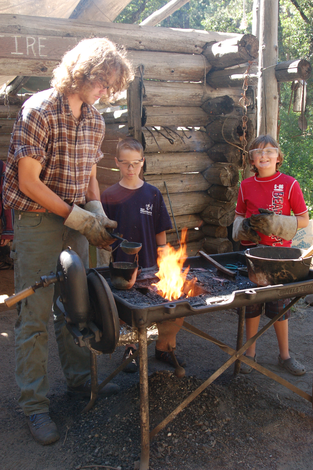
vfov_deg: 46.4
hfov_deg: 31.8
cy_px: 235
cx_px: 156
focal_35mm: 42
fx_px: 549
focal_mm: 28
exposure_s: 1/125
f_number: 5.6
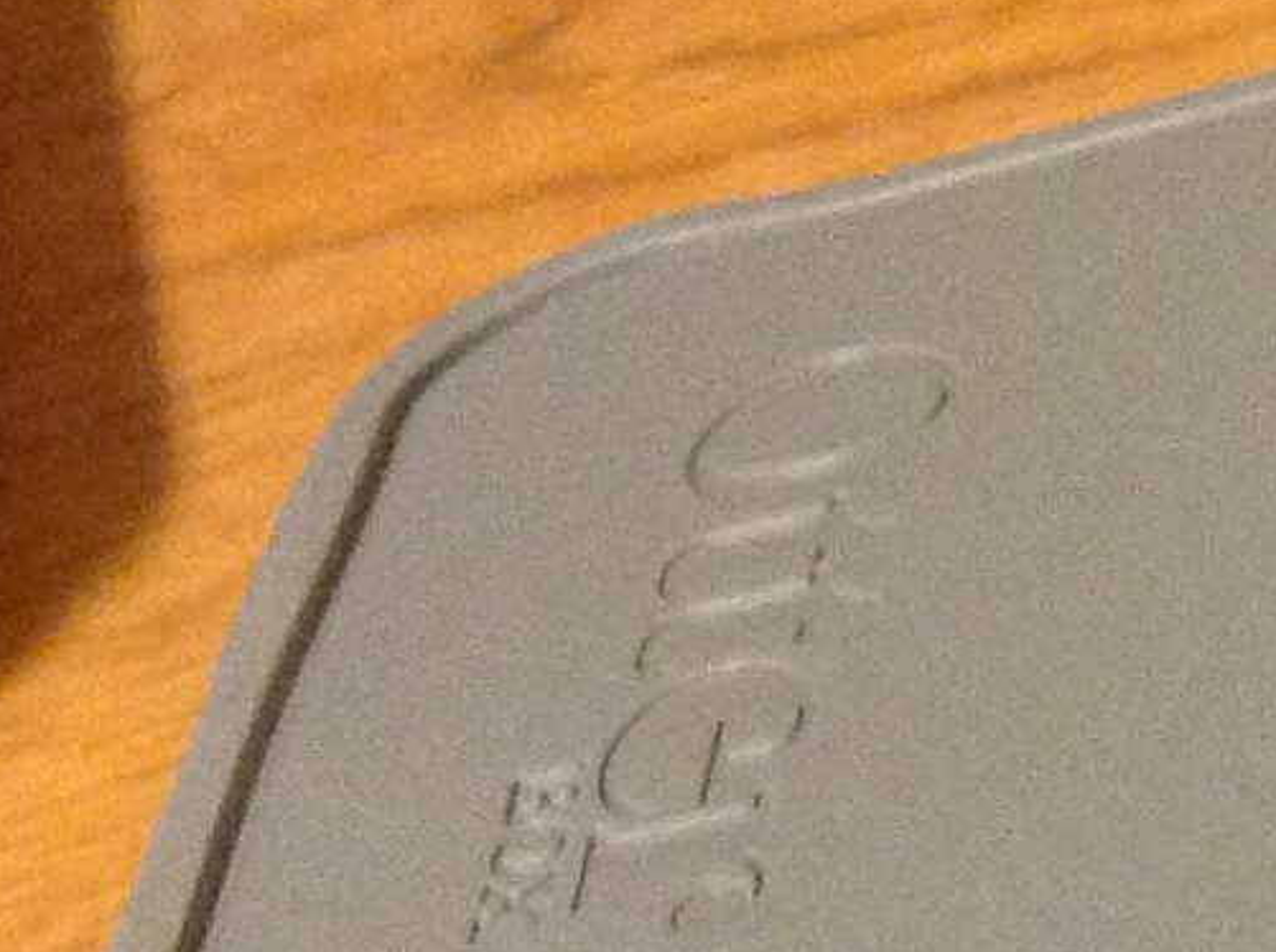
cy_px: 1390
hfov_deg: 10.3
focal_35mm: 181
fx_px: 6661
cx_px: 2341
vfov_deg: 8.0
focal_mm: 4.28
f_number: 2.4
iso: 250
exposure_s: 1/15
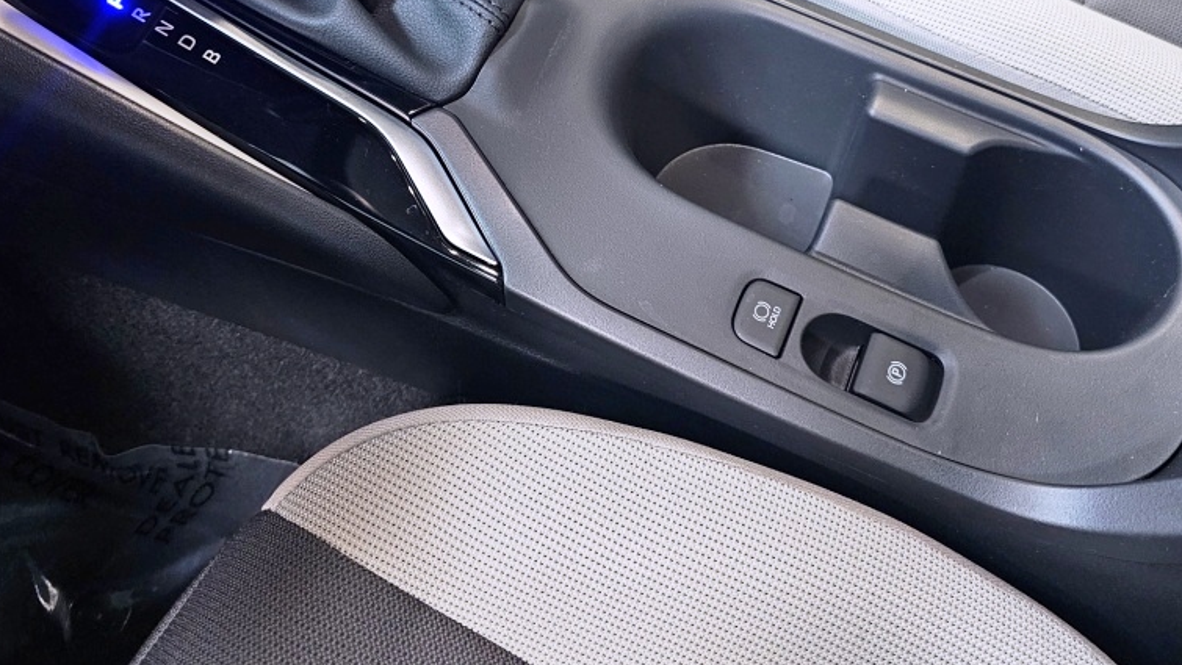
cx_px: 606
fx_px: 1066
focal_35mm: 34
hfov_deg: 58.0
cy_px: 92
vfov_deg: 33.2
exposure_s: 1/24
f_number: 1.7
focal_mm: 6.3
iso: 800
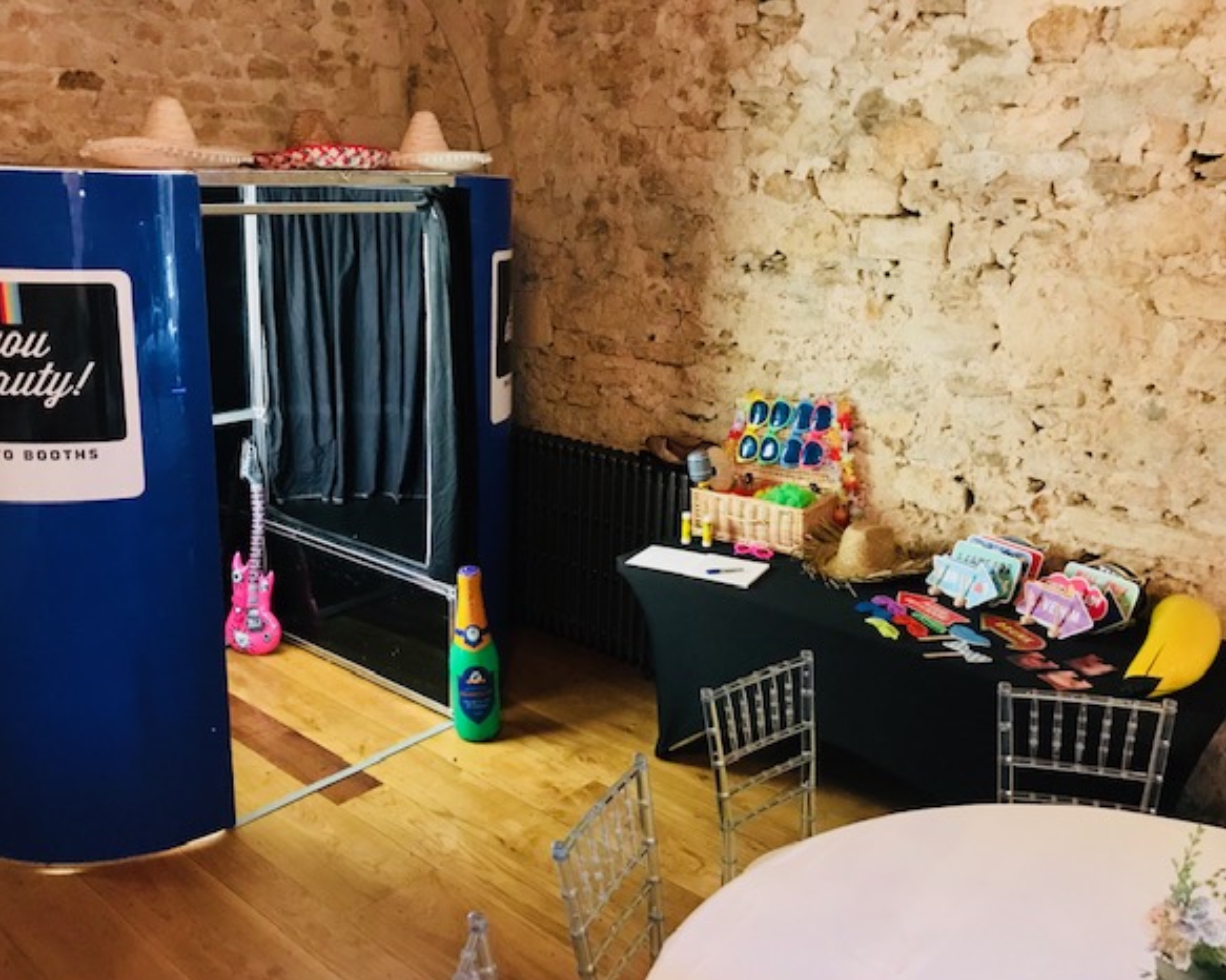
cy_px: 503
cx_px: 555
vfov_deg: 48.5
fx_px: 1088
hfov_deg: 58.7
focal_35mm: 30
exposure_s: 1/4
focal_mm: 3.99
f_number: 1.8
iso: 125
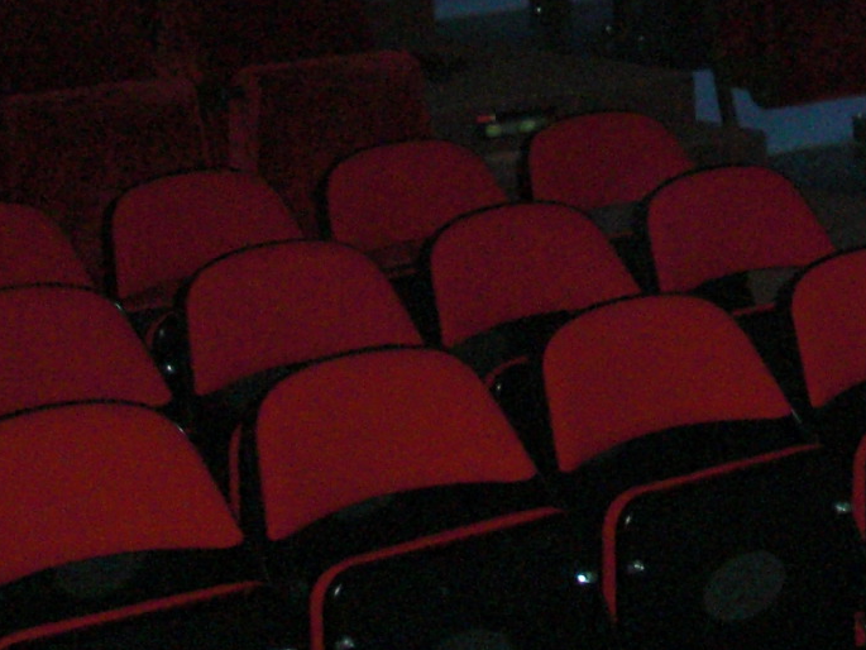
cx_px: 905
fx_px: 3028
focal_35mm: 121
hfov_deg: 15.9
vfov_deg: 11.7
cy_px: -309
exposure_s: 1/60
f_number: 2.8
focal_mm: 6.3
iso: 200
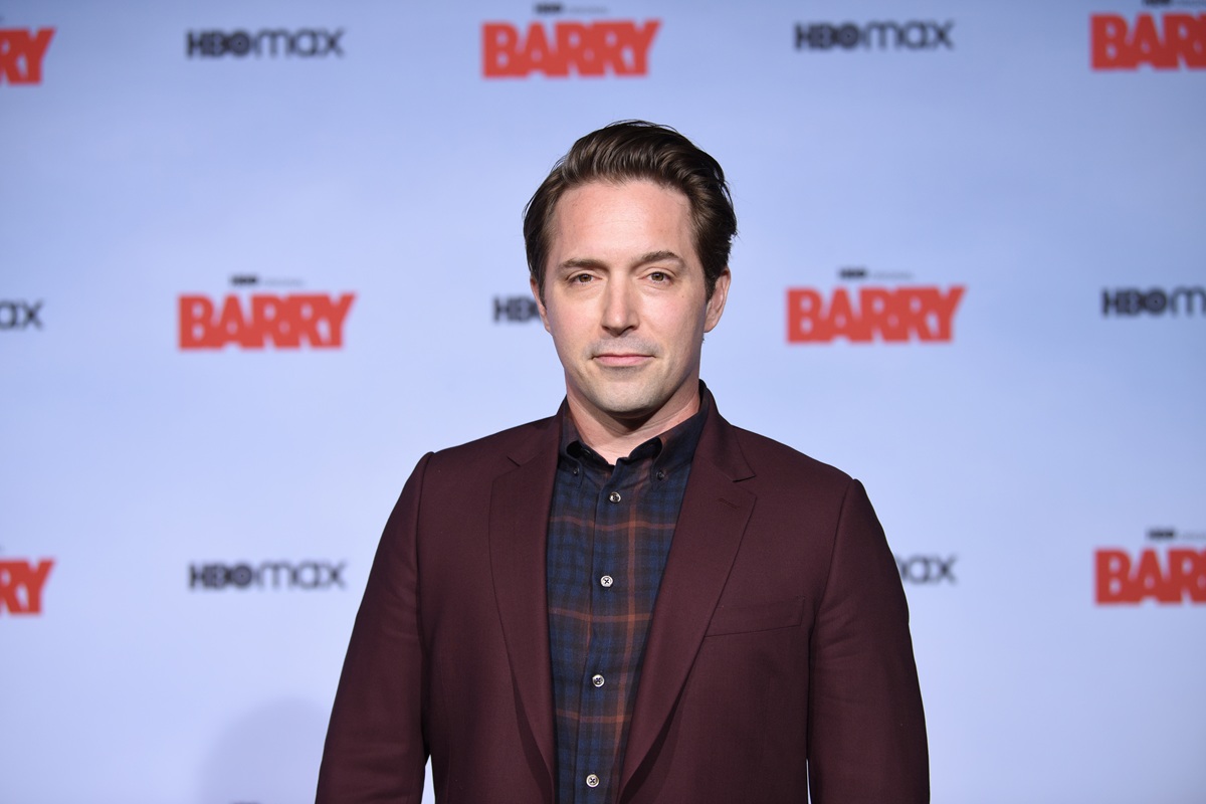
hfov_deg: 28.8
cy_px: 402
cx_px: 603
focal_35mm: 70
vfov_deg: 19.5
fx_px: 2345
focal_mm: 70
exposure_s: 1/320
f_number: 3.5
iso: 500
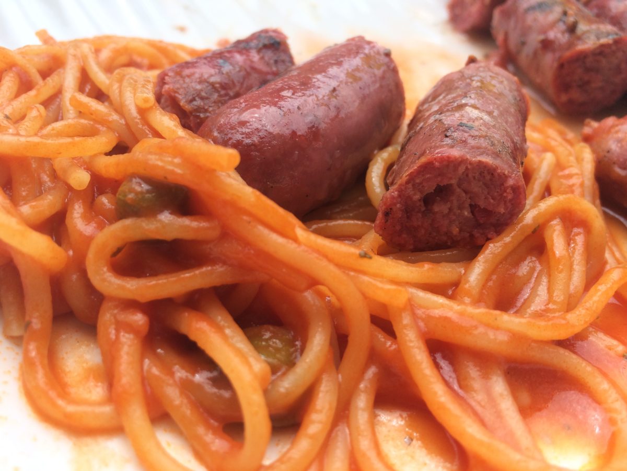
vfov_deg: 48.2
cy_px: 236
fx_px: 525
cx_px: 314
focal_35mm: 29
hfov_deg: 61.7
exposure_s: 1/977
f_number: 2.2
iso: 32
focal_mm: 4.15
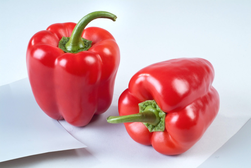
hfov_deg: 27.0
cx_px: 126
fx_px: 524
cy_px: 84
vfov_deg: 18.2
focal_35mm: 75
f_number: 19
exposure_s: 1/90
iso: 200
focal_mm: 50
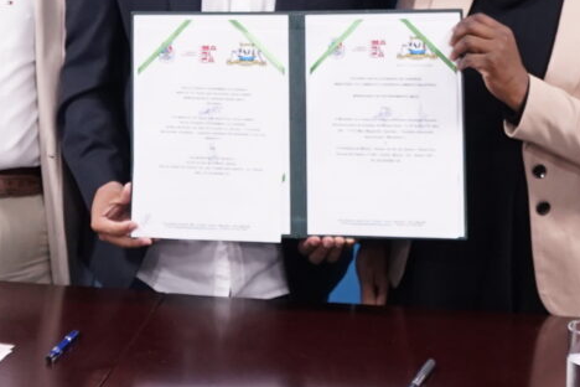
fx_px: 2062
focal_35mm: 128
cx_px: 169
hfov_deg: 16.0
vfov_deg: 10.4
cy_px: -156
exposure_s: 1/30
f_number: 4.5
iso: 2000
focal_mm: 26
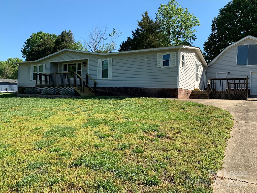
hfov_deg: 67.3
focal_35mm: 26
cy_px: 96
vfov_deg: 53.1
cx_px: 128
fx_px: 193
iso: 25
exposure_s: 1/1220
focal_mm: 4.25
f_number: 1.8
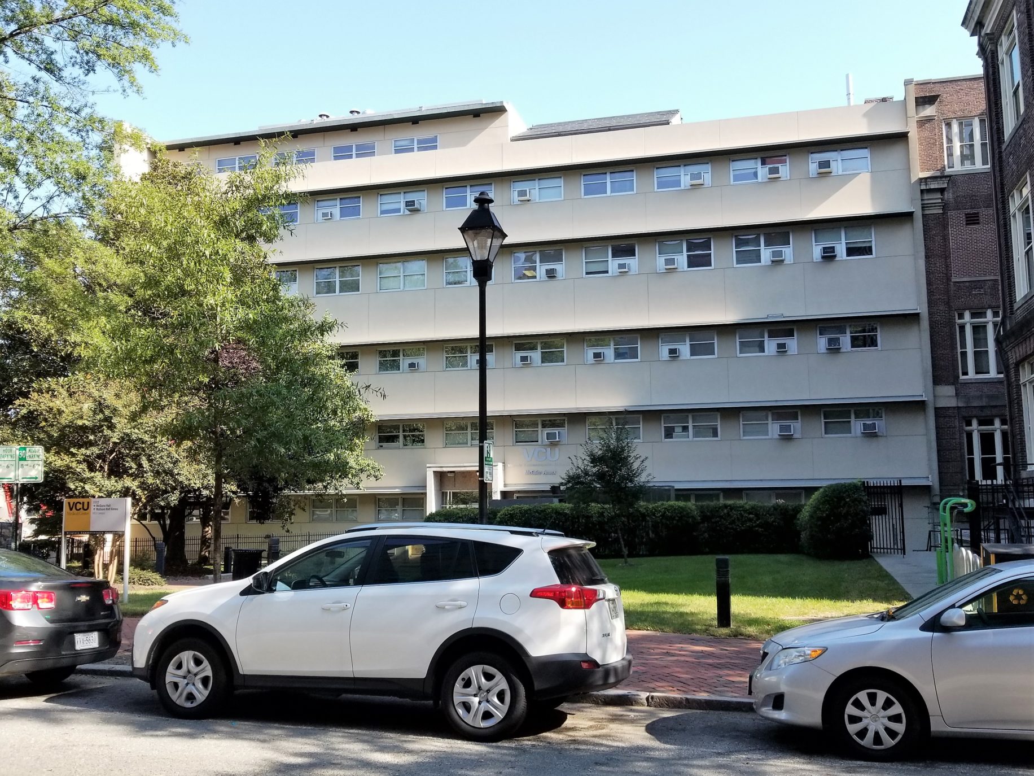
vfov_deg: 53.1
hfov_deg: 67.3
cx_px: 517
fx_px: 777
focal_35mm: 26
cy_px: 388
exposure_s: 1/640
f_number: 1.7
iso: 50
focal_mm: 4.25
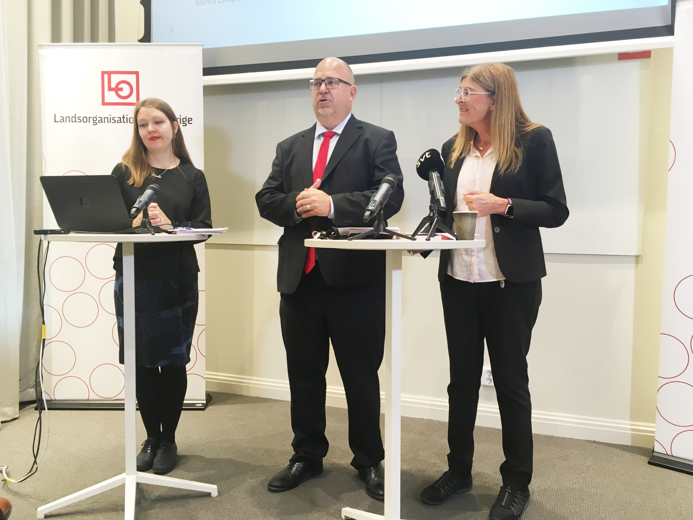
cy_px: 260
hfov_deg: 61.7
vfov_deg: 48.2
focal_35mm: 29
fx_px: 581
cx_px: 346
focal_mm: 4.15
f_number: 2.2
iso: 80
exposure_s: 1/33
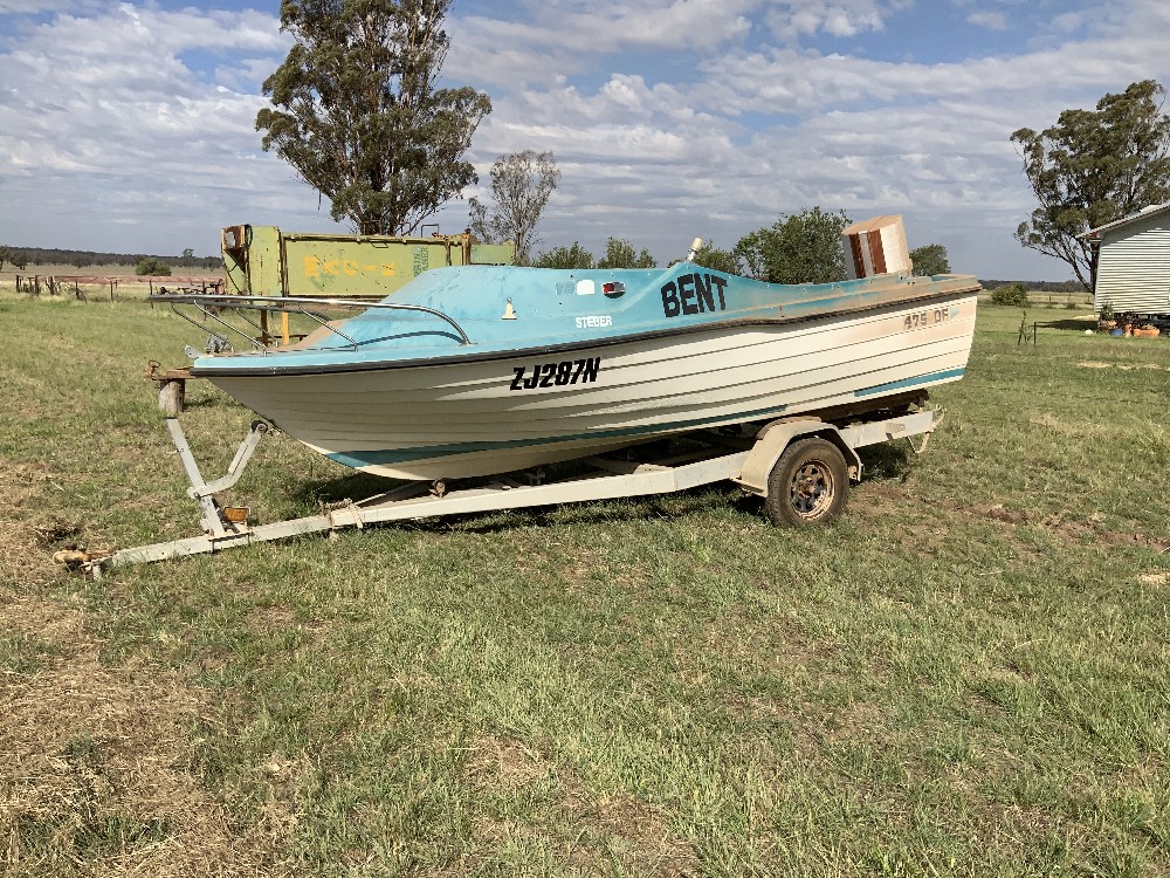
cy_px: 439
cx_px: 585
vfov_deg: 48.2
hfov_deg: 61.7
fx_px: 980
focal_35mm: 29
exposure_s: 1/3534
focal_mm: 3
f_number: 1.8
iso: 20
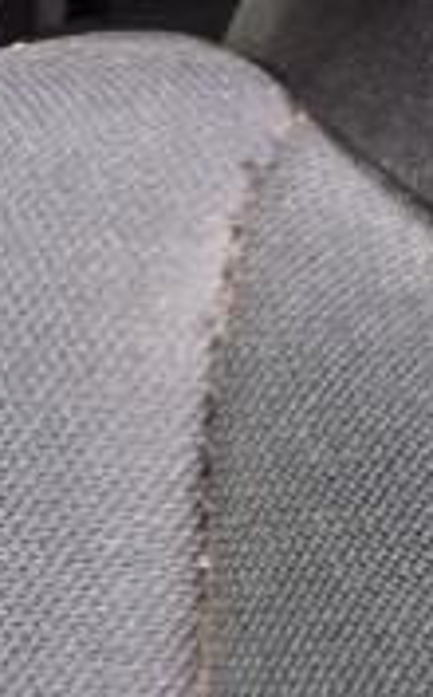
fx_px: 3147
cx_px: -1063
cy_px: 1040
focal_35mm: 166
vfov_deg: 12.1
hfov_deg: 6.8
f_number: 1.9
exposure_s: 1/60.2
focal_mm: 3.58
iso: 40
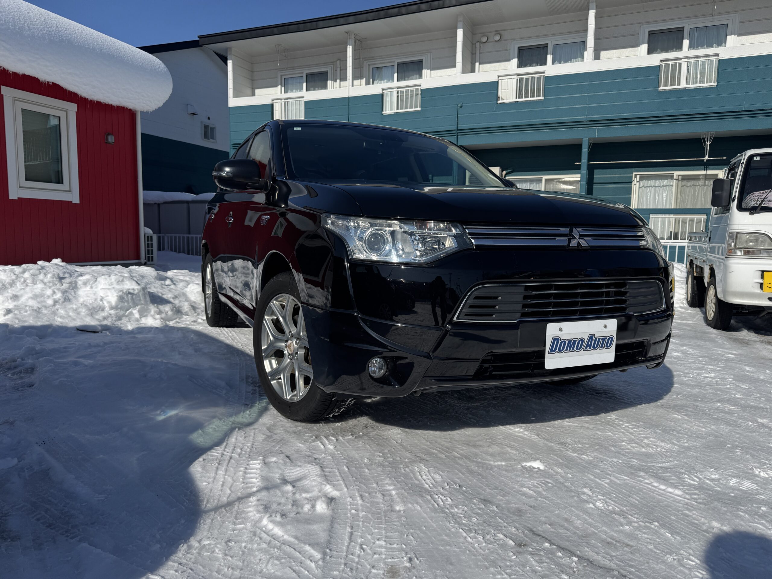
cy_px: 290
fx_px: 535
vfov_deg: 56.8
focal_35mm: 24
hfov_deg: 71.6
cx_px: 386
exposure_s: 1/9009
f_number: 1.78
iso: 80
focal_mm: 6.76
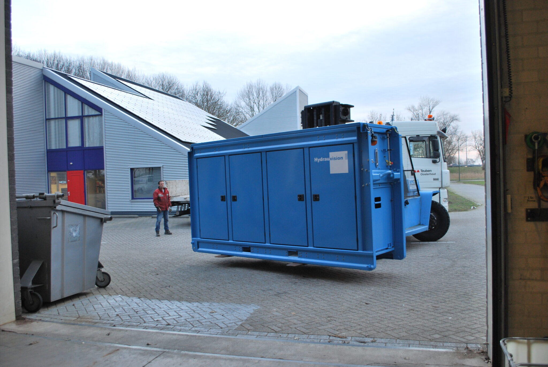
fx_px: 457
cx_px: 274
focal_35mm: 30
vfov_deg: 43.7
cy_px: 184
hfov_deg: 61.9
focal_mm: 20
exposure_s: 1/60
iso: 200
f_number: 3.8
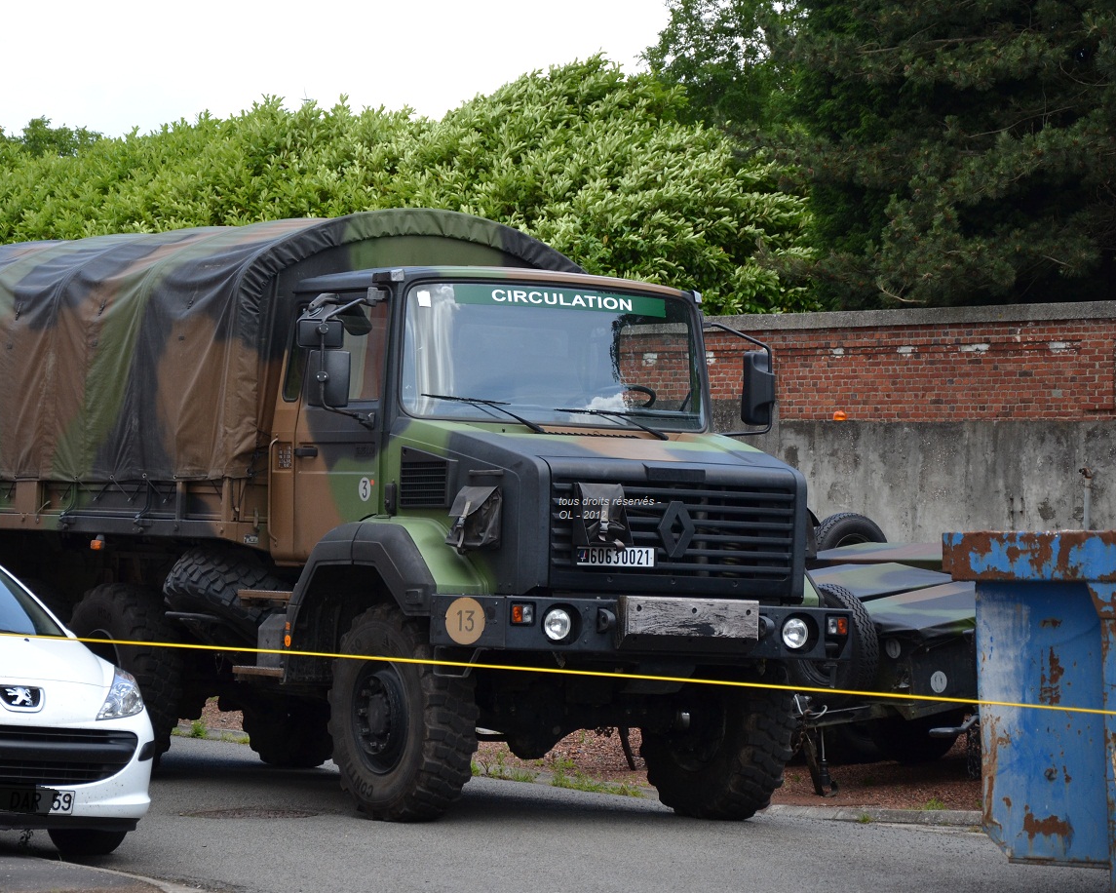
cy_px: 446
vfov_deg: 12.1
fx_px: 4213
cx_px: 448
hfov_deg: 15.1
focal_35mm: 128
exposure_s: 1/640
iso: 400
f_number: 5.3
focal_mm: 75
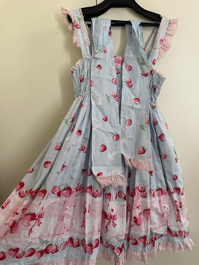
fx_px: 184
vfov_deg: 71.6
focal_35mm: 24
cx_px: 100
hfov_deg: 56.8
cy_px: 132
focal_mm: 6.86
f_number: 1.78
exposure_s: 1/66
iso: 250
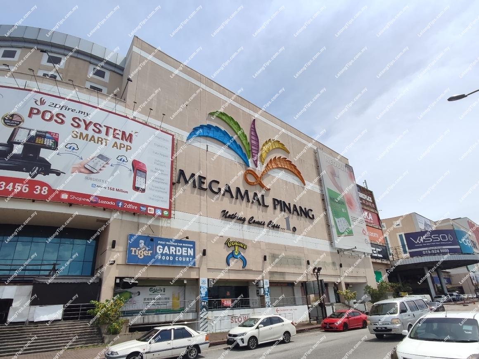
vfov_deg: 78.1
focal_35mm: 16
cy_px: 180
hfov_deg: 94.5
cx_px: 240
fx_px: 221
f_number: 2.2
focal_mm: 1.65
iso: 50
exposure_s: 1/1910
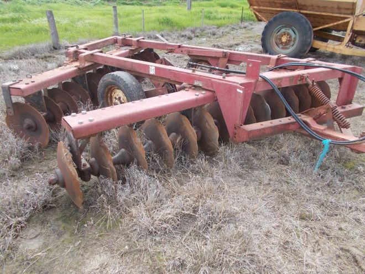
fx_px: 274
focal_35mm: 26
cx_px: 182
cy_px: 137
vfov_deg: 53.1
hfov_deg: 67.3
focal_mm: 4.6
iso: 80
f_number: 3.2
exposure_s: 1/200
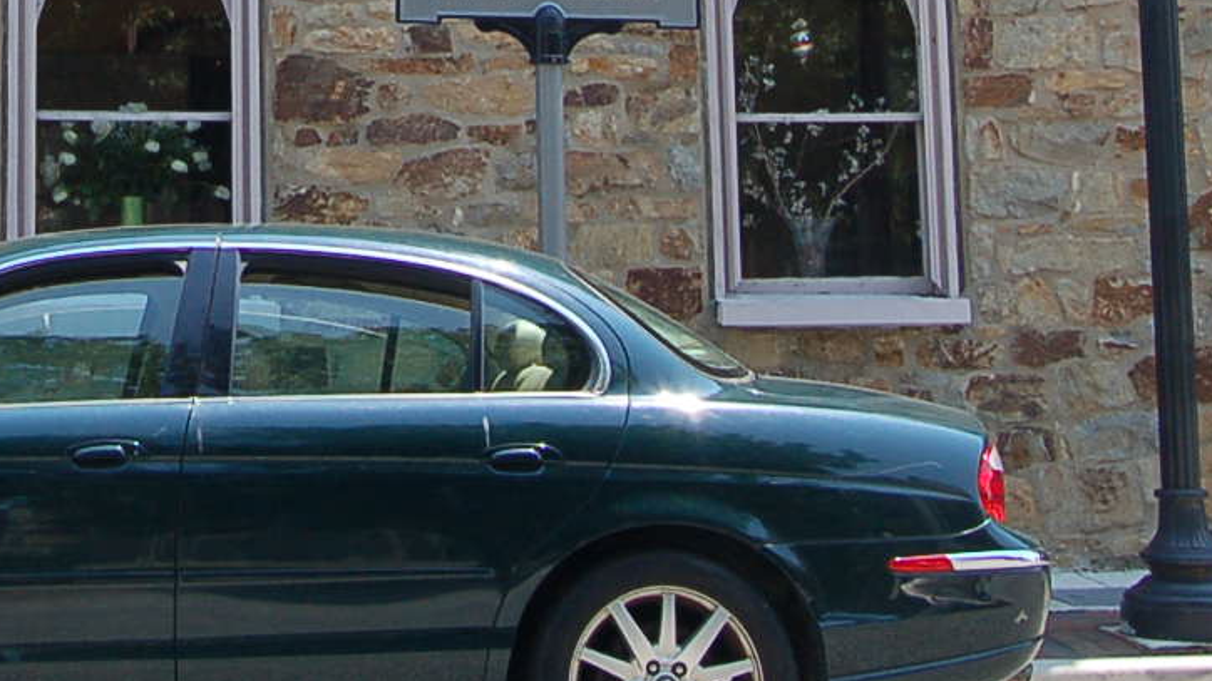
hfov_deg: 23.5
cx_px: 94
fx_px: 2828
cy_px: -443
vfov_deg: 12.8
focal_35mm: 88
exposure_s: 1/200
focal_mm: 18
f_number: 10
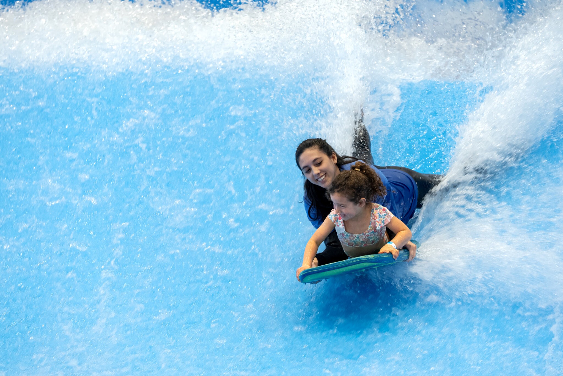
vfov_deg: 6.9
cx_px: 282
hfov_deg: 10.3
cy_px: 188
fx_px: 3129
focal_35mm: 200
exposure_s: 1/250
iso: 2000
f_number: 5
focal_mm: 200
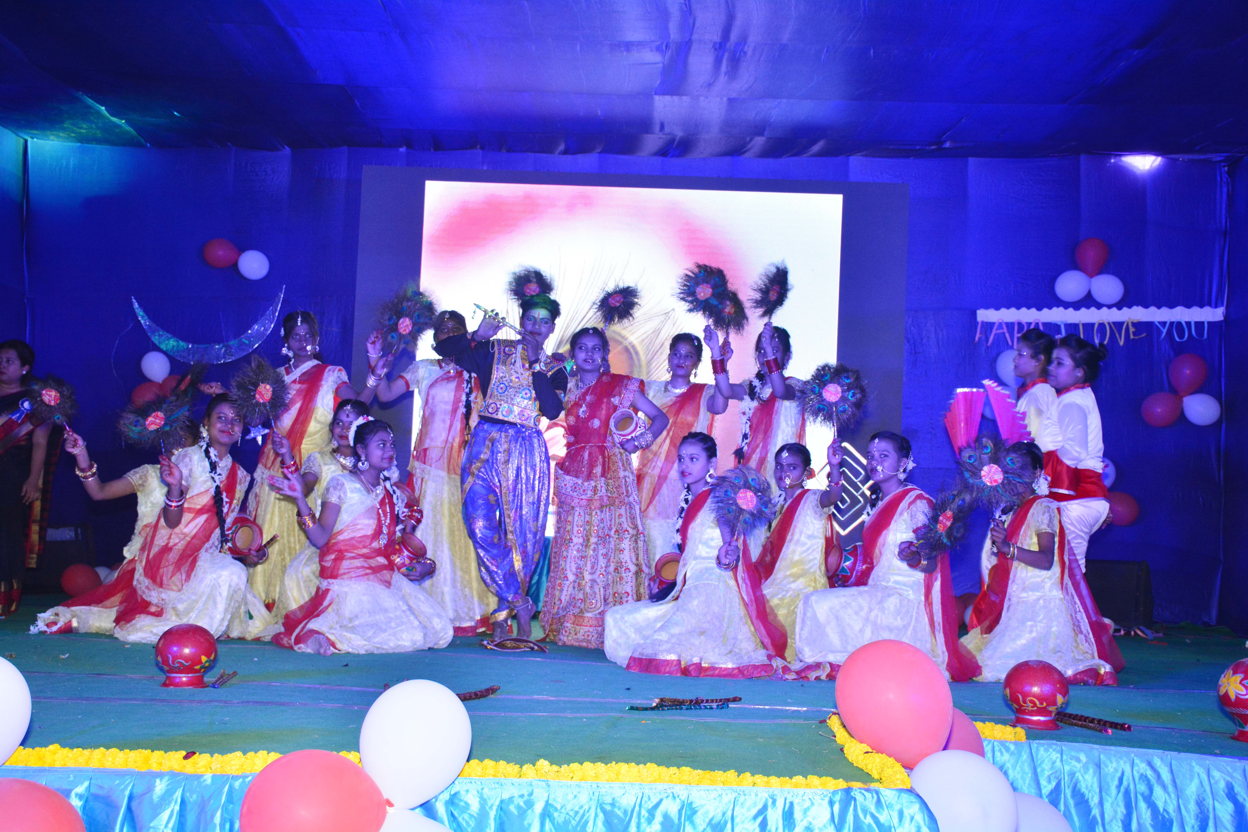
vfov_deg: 33.0
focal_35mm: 40
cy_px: 416
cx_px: 624
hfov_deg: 47.9
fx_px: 1404
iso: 800
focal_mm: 27
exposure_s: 1/80
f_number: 5.6
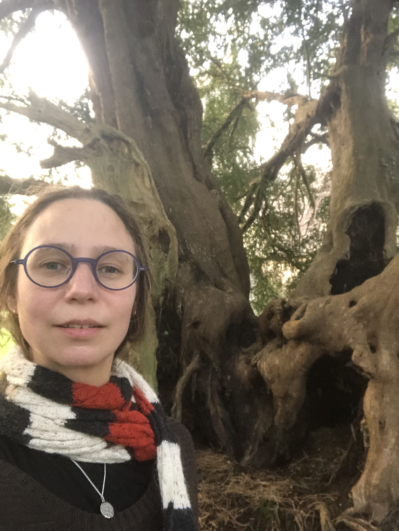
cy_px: 266
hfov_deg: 44.2
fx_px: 491
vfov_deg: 56.8
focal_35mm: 32
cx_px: 200
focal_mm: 2.87
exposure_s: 1/60
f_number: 2.2
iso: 320
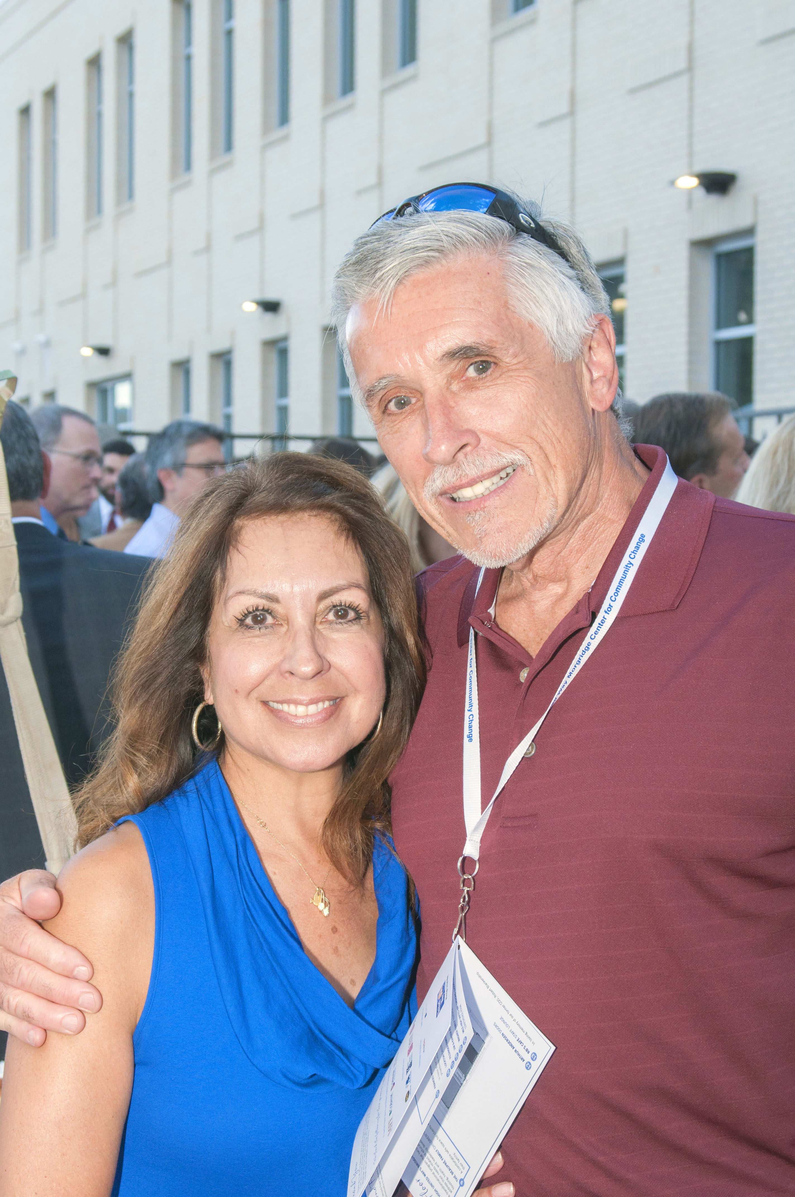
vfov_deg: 30.5
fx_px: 2192
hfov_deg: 20.6
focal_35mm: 66
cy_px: 598
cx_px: 398
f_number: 7.1
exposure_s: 1/200
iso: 200
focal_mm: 44
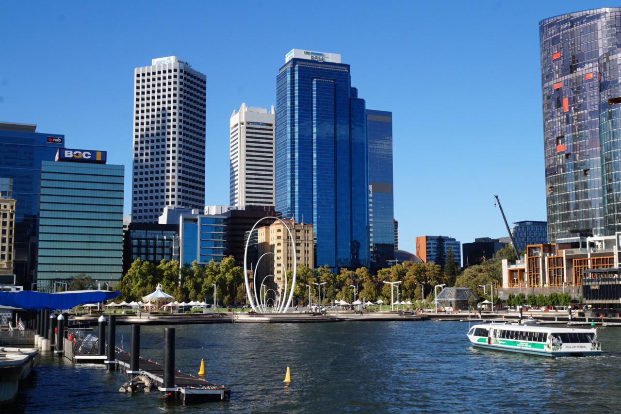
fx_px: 776
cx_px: 310
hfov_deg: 43.6
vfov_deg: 29.9
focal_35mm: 45
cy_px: 207
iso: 100
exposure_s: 1/100
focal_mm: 30
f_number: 14
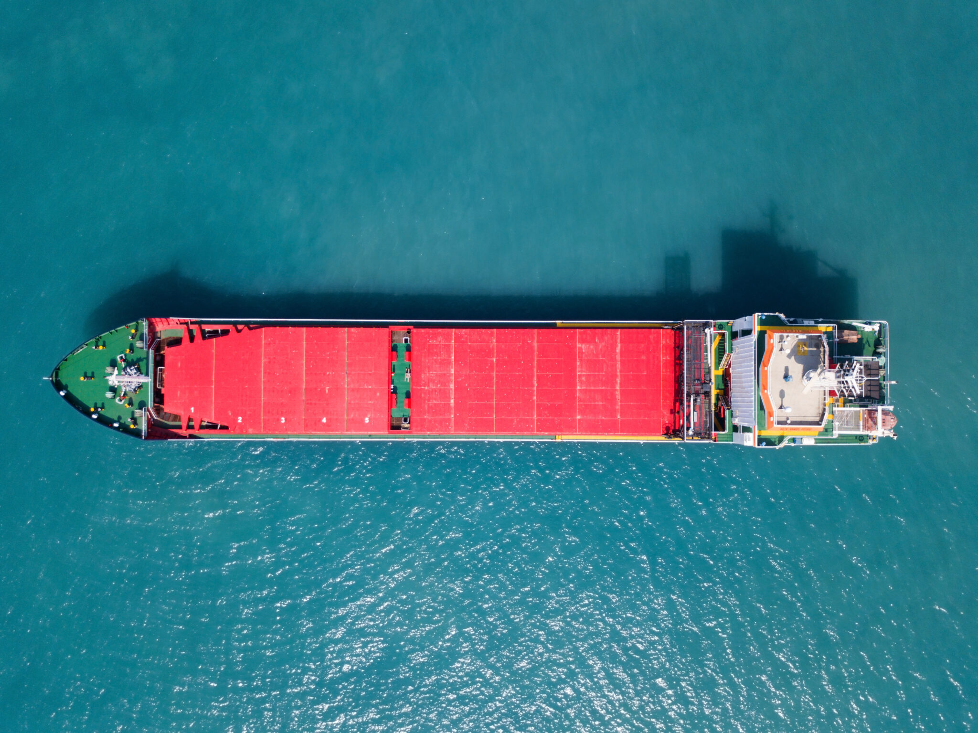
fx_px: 734
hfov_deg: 67.3
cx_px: 489
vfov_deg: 53.0
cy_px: 366
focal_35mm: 26
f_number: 2.2
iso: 100
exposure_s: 1/1000
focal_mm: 4.7
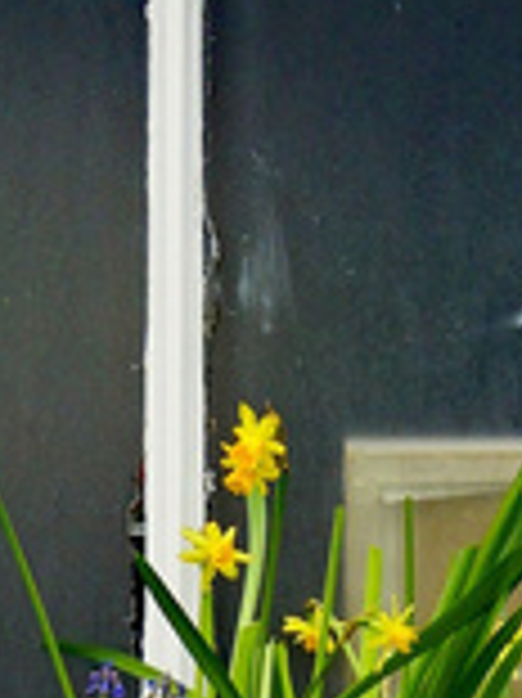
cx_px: 189
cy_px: -45
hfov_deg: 6.3
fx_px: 4732
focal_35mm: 235
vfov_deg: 8.4
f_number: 4
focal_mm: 12.83
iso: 100
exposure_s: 1/400
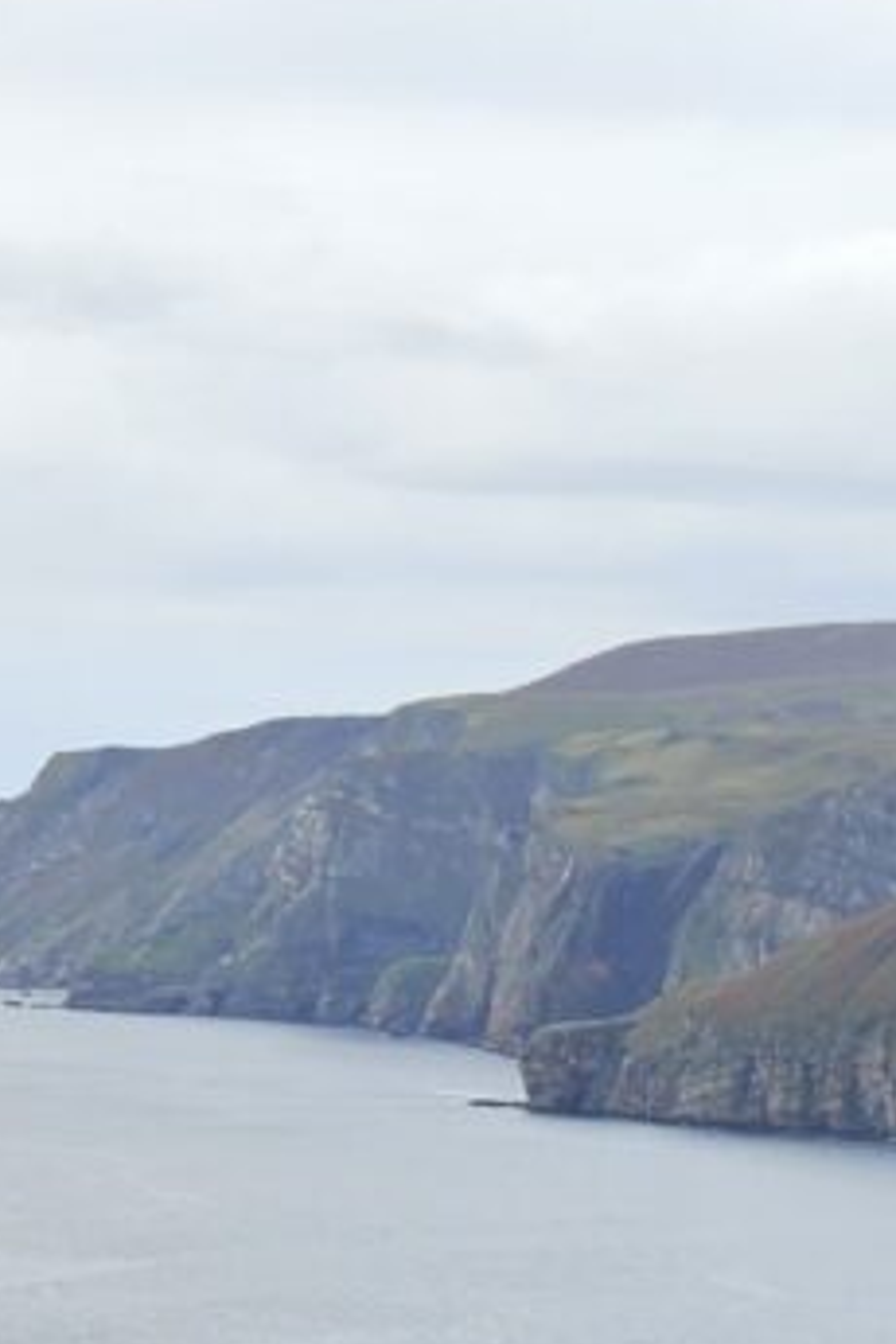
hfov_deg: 8.6
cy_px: 2185
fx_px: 5301
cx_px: 2275
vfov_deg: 13.4
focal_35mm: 142
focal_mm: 5.4
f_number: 1.8
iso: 25
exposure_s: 1/559
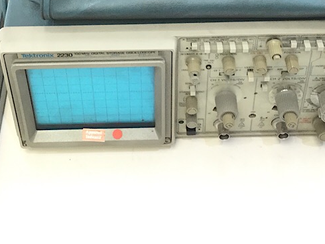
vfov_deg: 18.9
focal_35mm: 76
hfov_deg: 25.6
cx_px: 139
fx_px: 714
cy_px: -1
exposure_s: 1/33
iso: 40
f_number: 2.4
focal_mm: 3.3
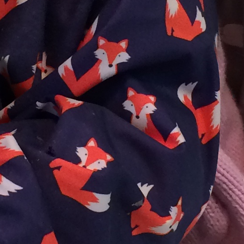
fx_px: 1212
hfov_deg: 11.5
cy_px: 36
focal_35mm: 152
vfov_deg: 11.4
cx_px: 86
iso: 125
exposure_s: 1/33
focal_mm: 4.15
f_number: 2.2
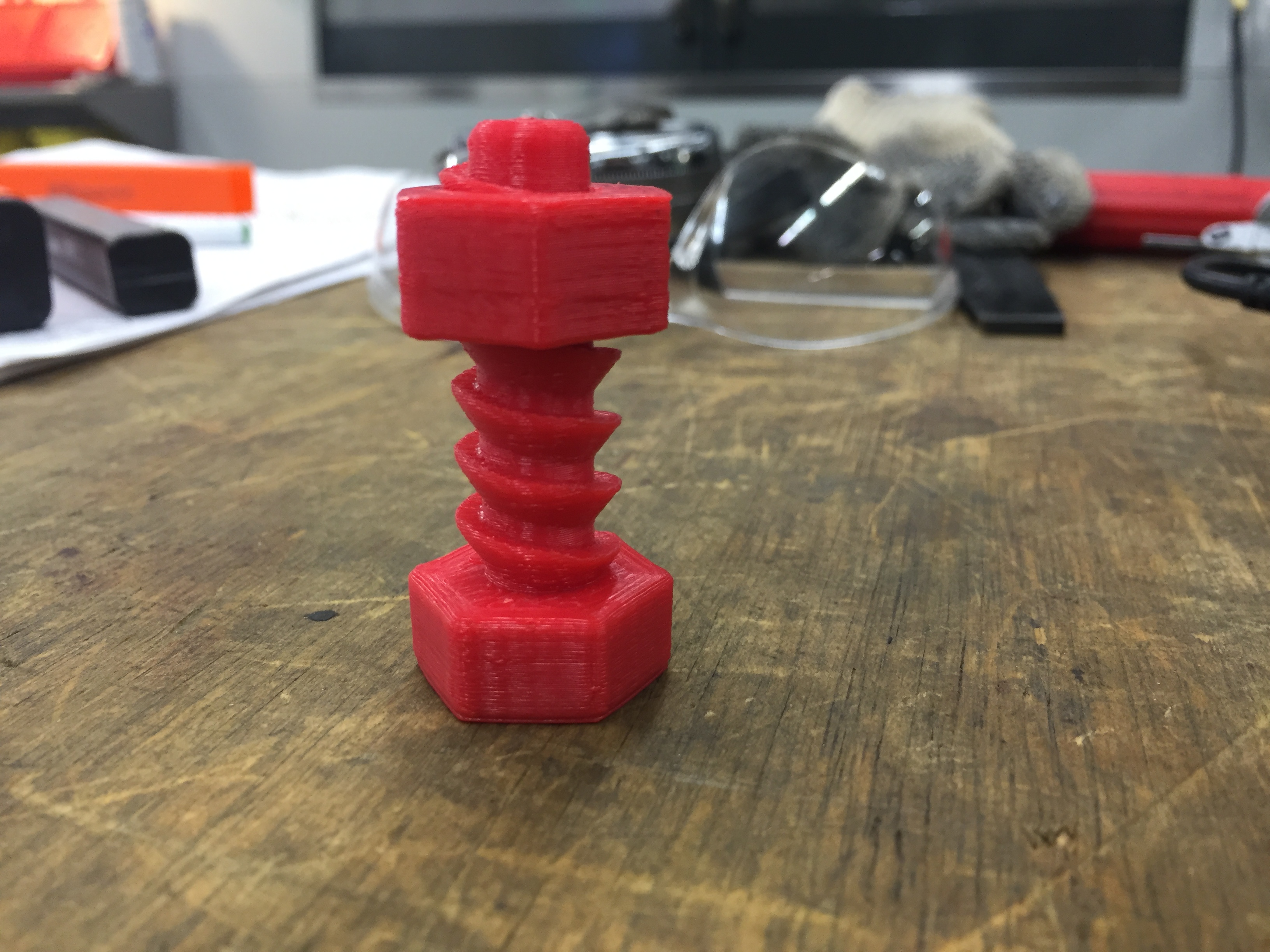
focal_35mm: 29
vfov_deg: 48.2
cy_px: 476
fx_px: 1064
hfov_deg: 61.7
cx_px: 635
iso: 125
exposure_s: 1/30
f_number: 2.2
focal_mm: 4.15
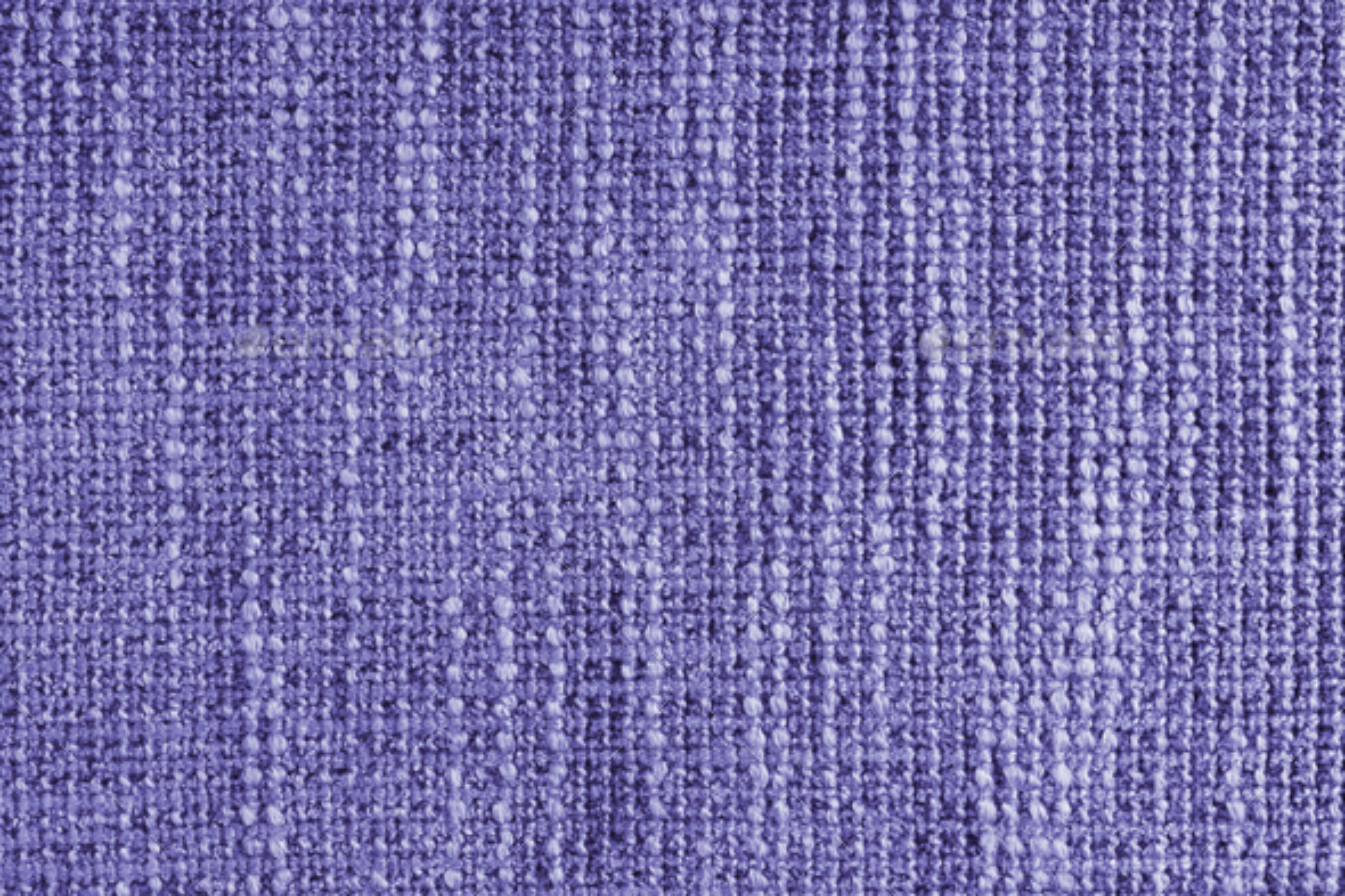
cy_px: 448
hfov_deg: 39.6
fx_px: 1867
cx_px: 672
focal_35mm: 50
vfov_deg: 27.0
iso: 100
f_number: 8
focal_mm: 50
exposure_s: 1/125
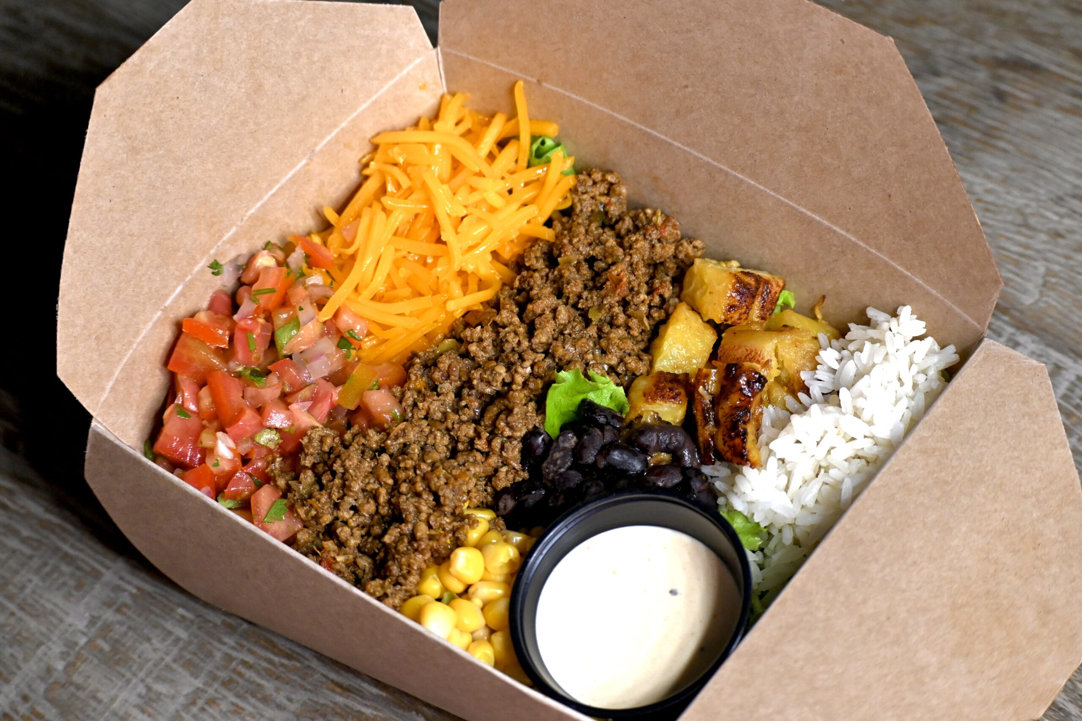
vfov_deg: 16.3
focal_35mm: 84
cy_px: 360
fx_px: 2525
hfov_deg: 24.2
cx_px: 541
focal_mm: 56
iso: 3200
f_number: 4.5
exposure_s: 1/100
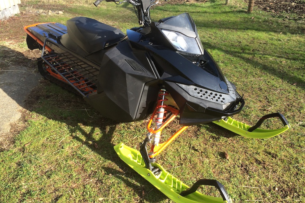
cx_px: 152
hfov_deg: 58.7
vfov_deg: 41.1
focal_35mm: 32
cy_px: 93
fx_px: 271
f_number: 2.2
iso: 32
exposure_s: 1/471
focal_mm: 4.12
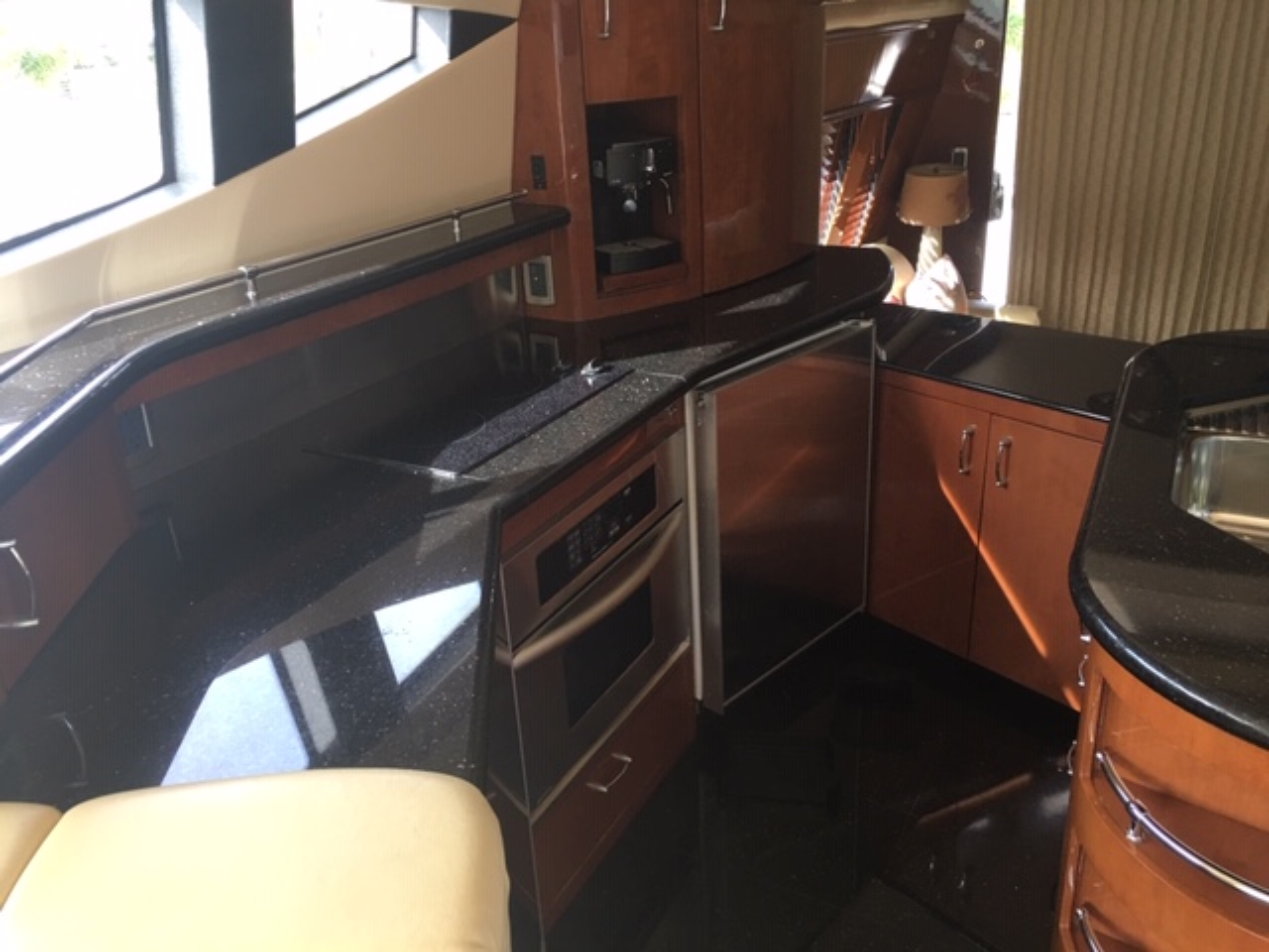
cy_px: 476
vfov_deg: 48.2
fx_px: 1063
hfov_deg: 61.7
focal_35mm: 29
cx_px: 634
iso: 40
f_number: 2.2
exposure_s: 1/30
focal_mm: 4.15
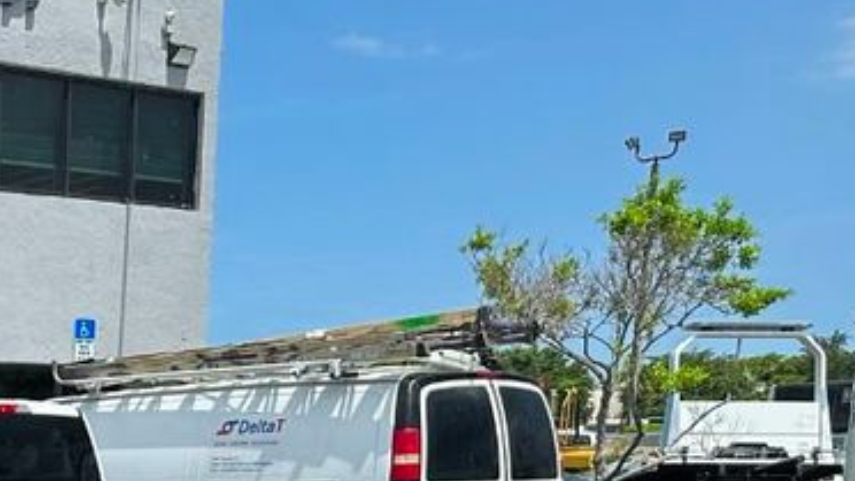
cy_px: 854
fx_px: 1632
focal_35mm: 72
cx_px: -260
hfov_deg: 25.3
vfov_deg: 14.7
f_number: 1.78
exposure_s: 1/3597
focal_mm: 6.86
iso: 80
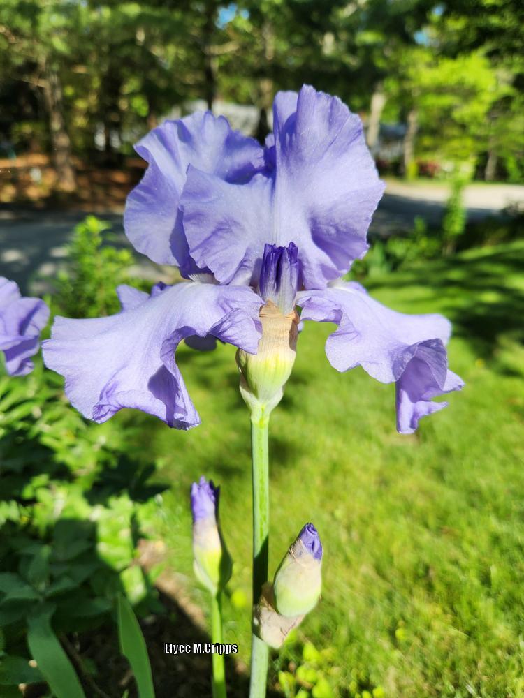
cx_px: 262
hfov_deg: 58.9
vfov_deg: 73.9
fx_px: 464
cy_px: 349
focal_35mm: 23
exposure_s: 1/939
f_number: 1.8
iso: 20
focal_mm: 5.4
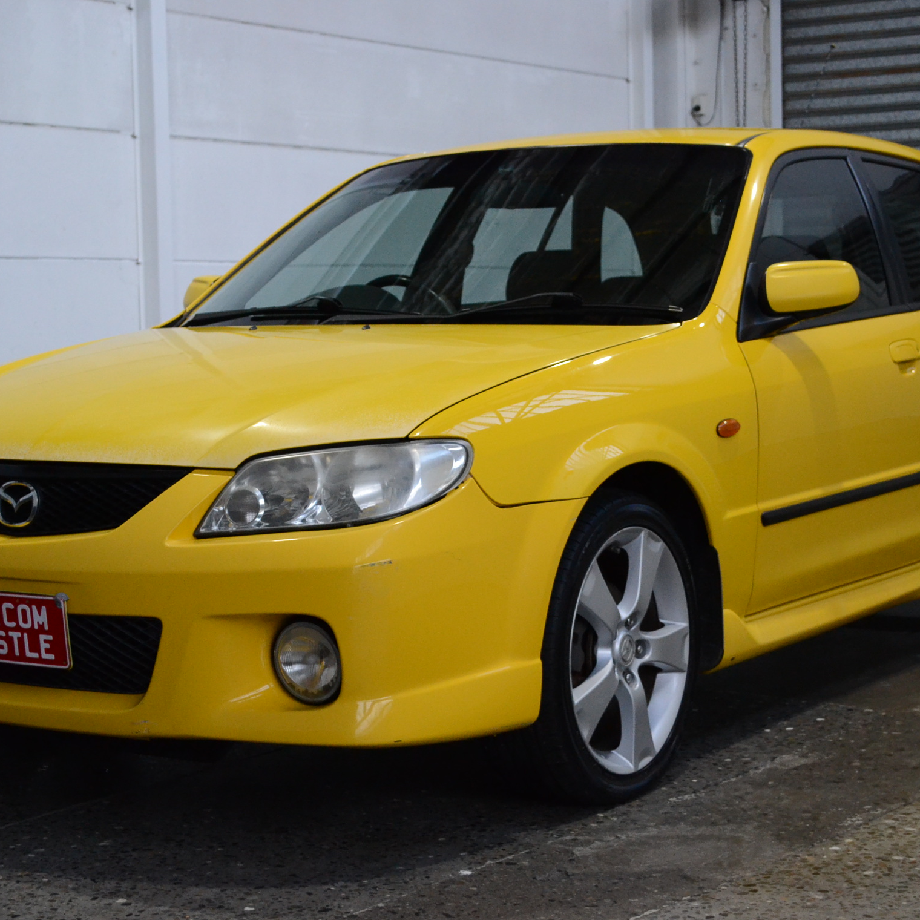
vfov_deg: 25.5
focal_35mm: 68
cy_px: 464
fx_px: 2034
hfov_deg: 25.5
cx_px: 439
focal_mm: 35
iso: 1600
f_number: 5
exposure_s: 1/320
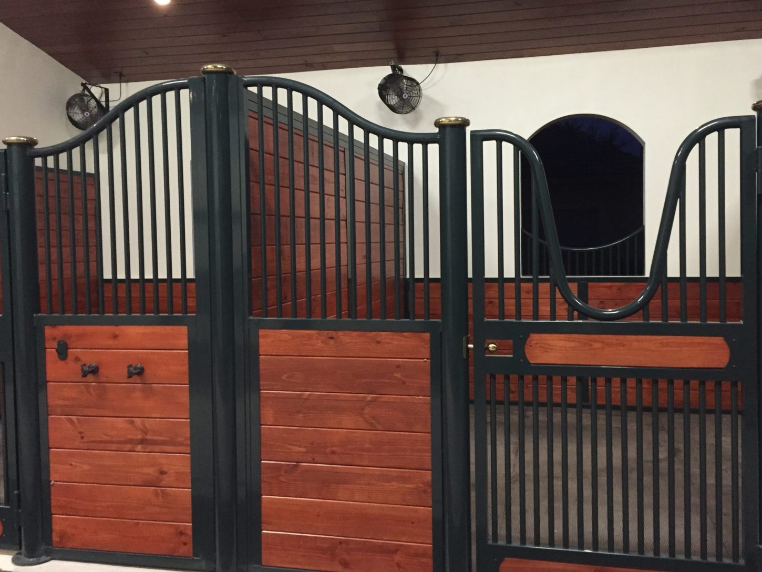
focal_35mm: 32
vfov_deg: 44.1
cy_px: 258
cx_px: 408
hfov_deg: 56.8
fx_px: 705
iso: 250
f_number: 2.2
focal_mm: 4.15
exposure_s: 1/15
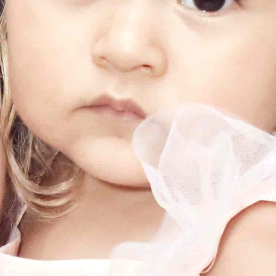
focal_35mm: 407
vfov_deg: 4.3
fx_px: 3671
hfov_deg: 4.3
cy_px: 364
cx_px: 2
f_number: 4.8
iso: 800
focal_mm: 40
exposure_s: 1/80
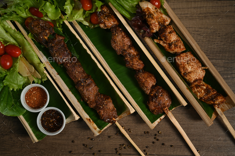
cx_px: 118
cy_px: 78
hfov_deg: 38.2
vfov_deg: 26.0
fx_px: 339
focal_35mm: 52
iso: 250
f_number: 8
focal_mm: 52
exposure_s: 1/50
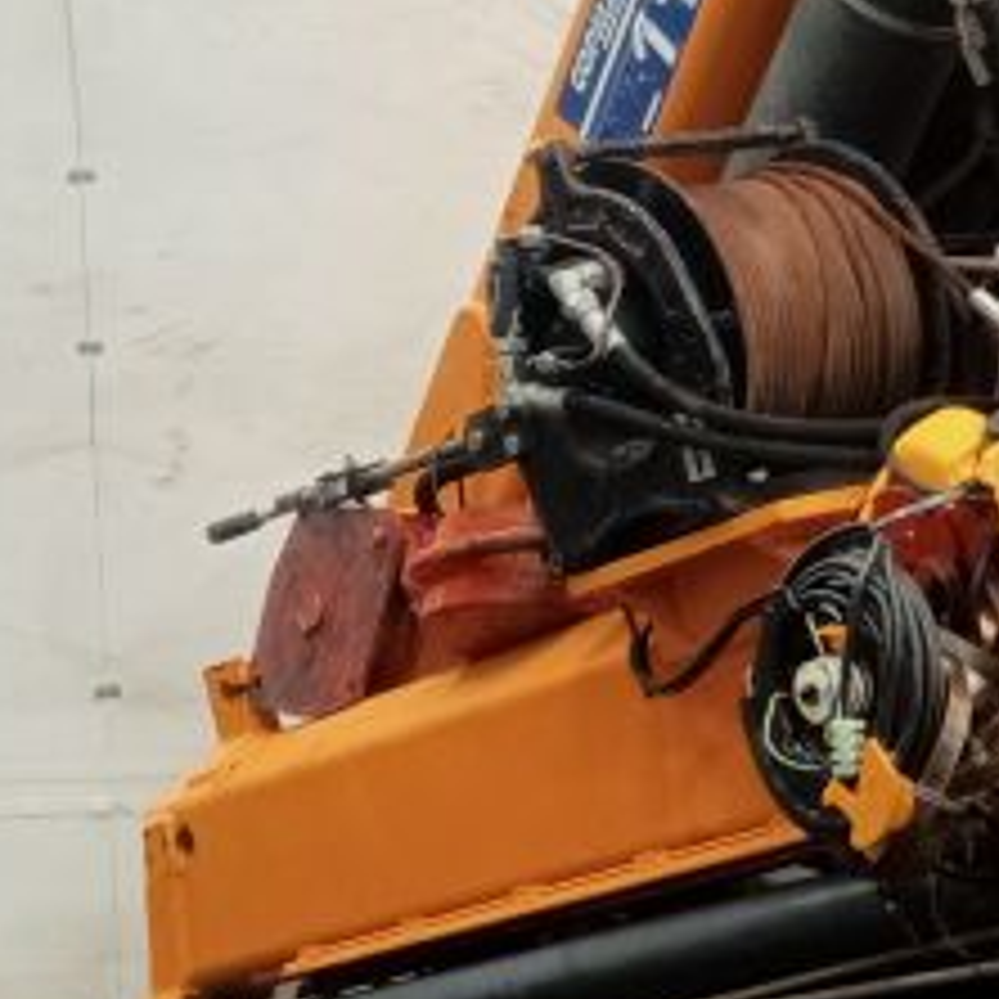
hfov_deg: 14.6
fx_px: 3722
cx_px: 1300
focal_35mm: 114
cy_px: 410
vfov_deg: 15.3
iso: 653
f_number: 1.8
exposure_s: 1/33.3
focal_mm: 4.04
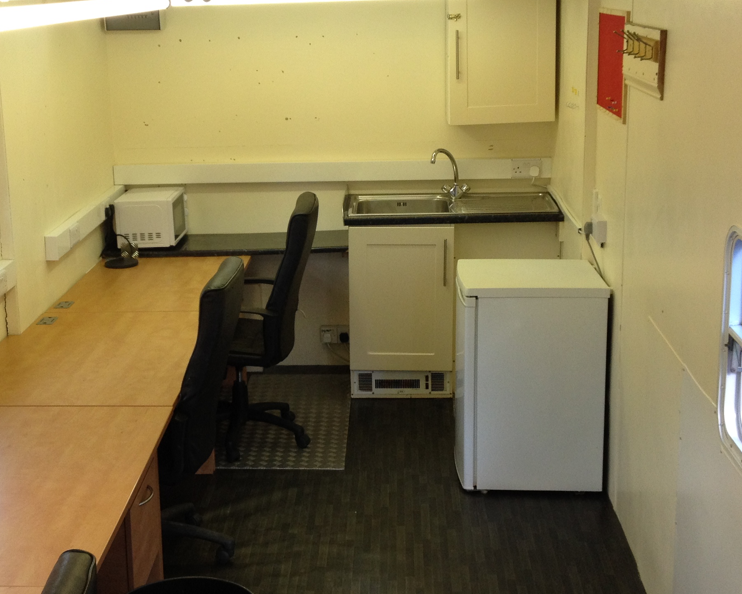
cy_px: 279
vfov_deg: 24.6
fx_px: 1361
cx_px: 283
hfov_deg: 30.4
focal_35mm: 62
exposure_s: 1/120
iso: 80
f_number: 2.4
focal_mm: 4.28
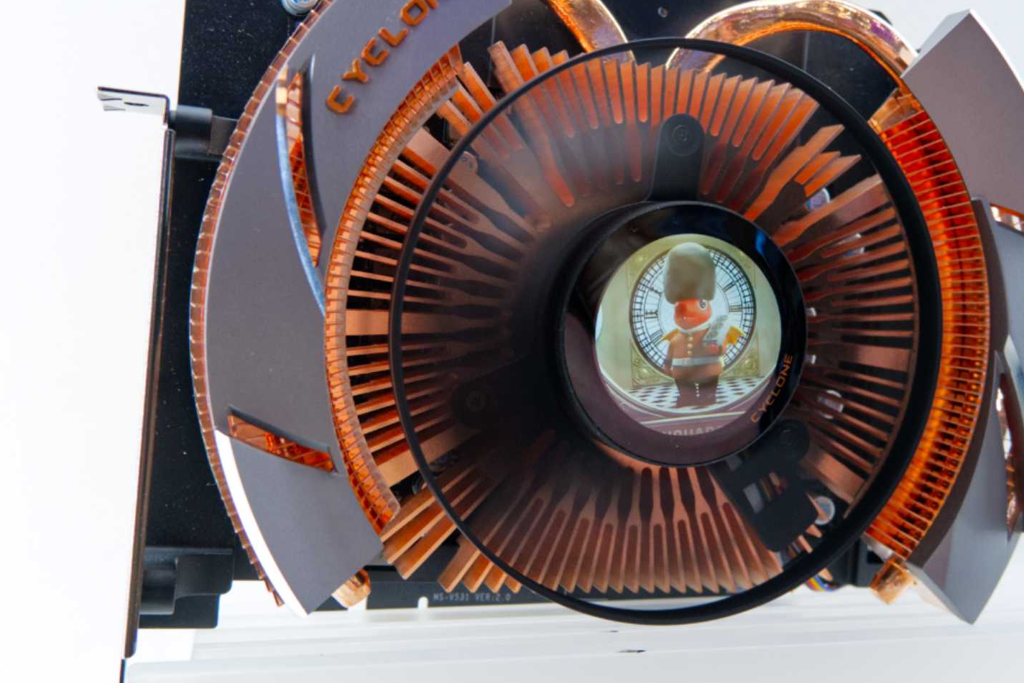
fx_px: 882
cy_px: 303
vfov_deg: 42.3
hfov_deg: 60.0
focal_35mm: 31
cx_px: 591
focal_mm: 15
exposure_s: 1/100
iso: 800
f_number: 3.5
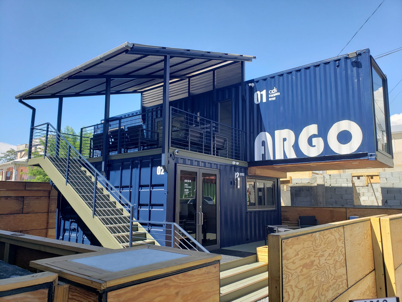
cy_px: 151
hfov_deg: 67.3
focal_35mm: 26
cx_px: 201
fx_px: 302
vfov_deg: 53.1
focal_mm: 4.3
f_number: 2.4
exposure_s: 1/581
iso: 50
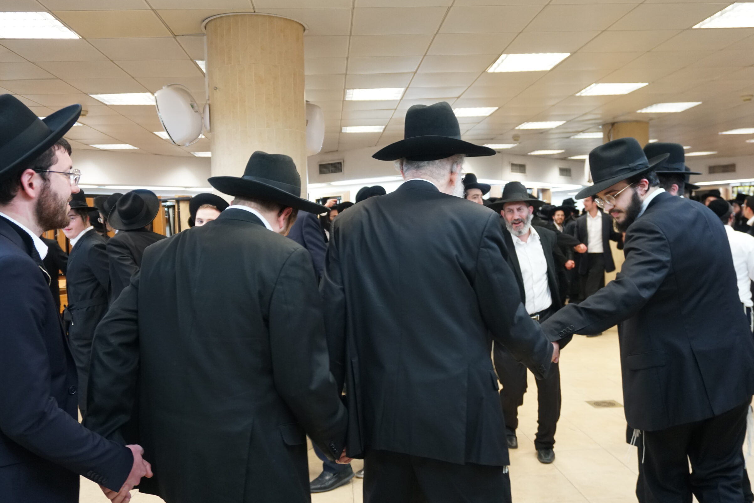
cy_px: 251
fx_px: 702
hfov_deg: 56.5
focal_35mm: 34
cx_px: 376
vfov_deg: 39.4
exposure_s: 1/125
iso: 1250
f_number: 4
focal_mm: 21
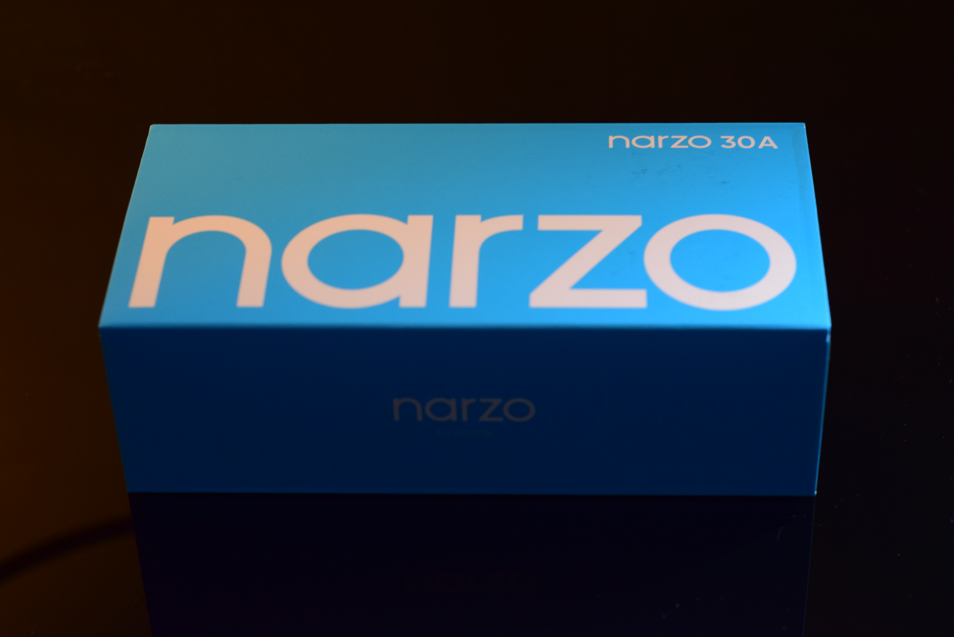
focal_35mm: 75
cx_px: 477
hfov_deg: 27.0
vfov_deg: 18.2
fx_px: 1989
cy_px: 318
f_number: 5
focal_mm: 50
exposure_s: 1/30
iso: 1000
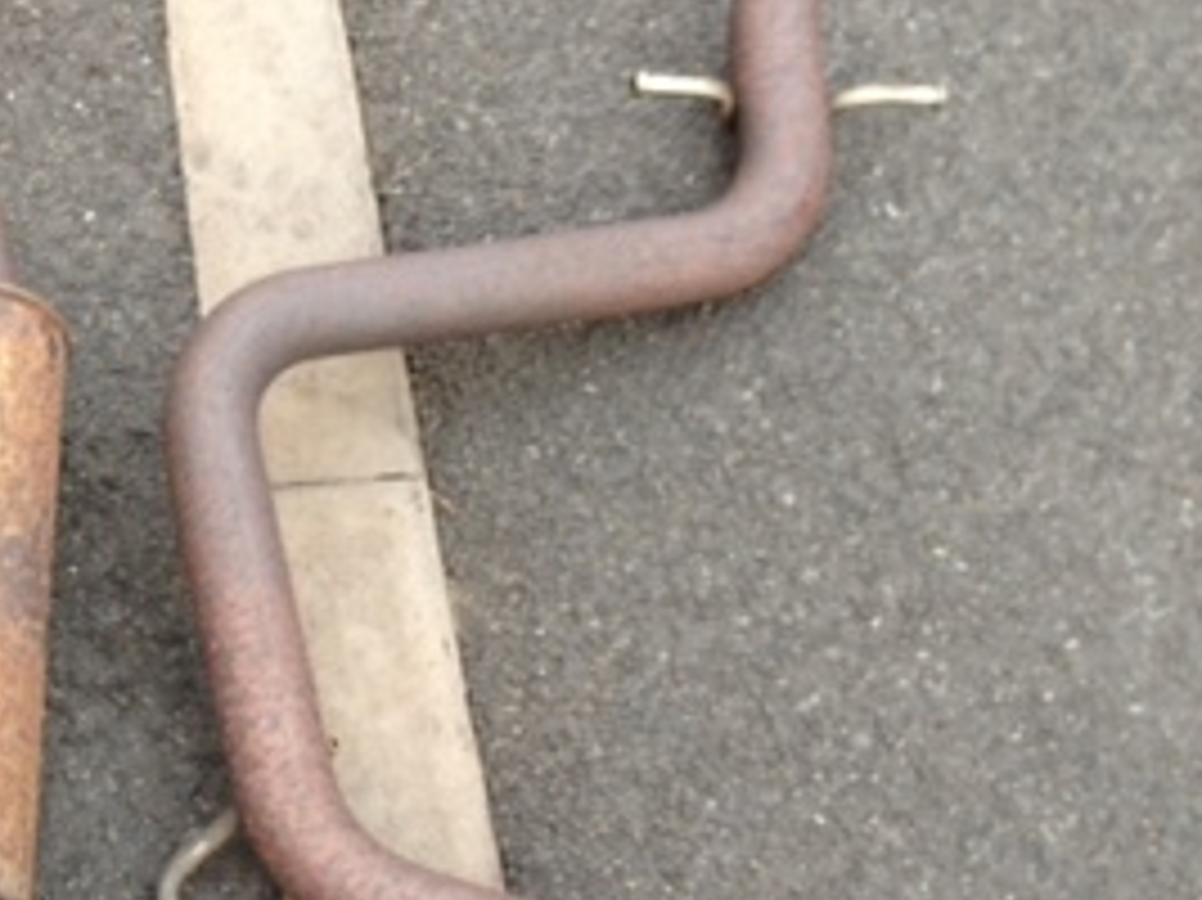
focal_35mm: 84
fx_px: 2915
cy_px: 500
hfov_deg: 22.1
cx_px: -95
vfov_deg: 17.6
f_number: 2.4
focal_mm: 4.28
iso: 80
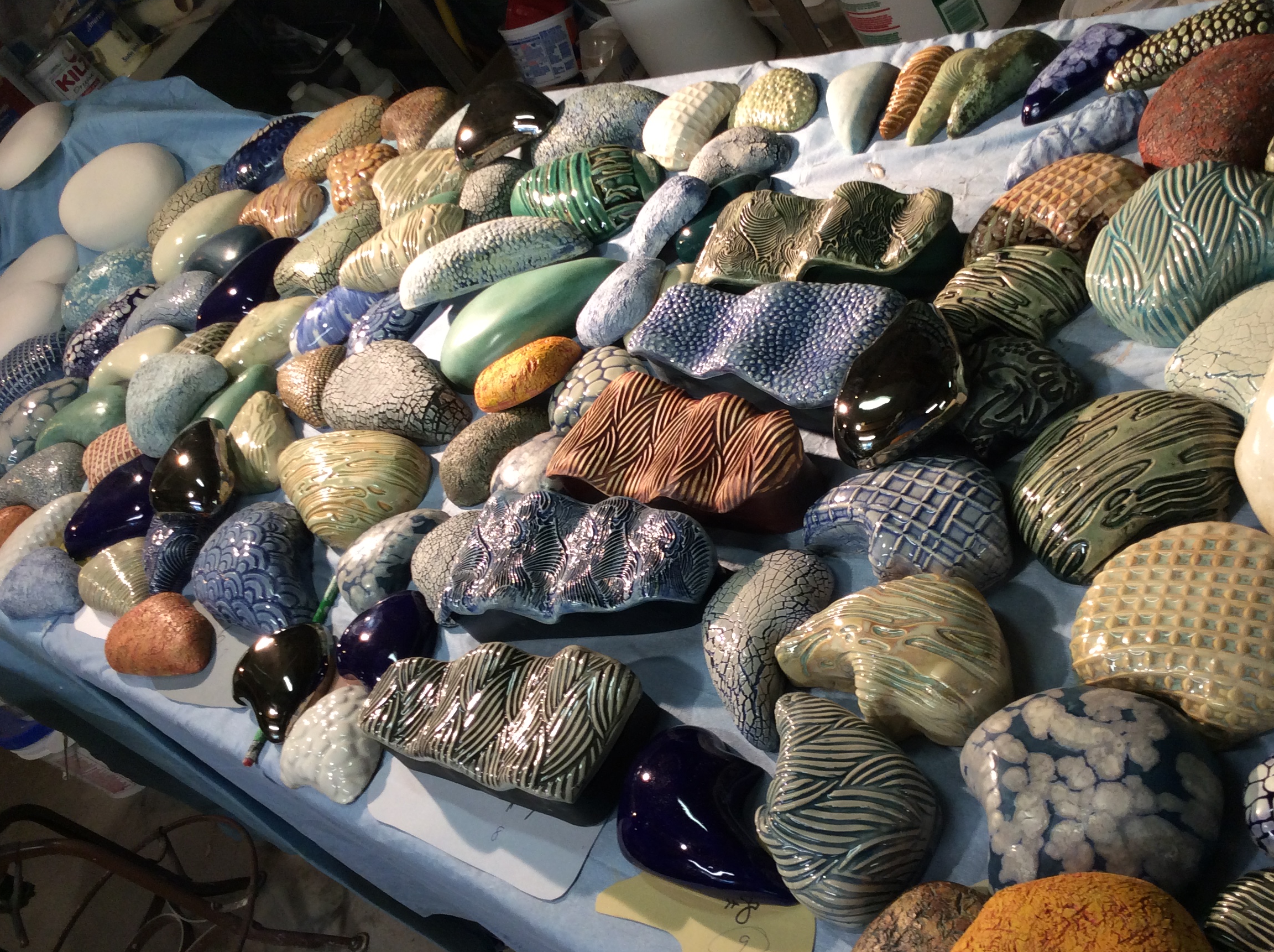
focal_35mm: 36
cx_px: 708
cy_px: 484
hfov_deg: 51.3
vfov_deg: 39.6
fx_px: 1323
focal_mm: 3.3
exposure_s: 1/24
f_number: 2.4
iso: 50
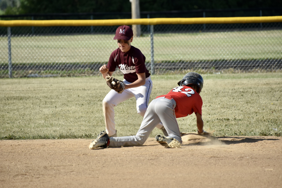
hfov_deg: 5.7
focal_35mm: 361
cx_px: 141
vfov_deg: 3.8
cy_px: 94
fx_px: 2828
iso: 560
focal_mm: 240
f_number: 8
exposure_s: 1/1000
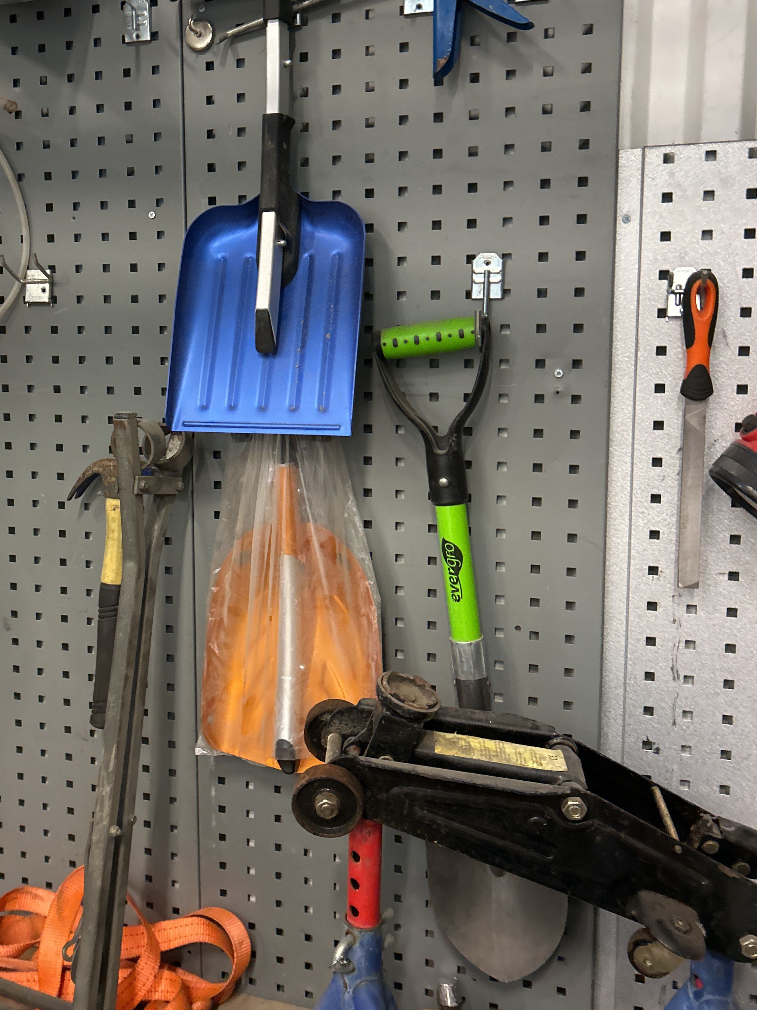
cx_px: 255
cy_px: 443
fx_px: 1021
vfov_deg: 52.5
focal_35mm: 35
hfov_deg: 40.2
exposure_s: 1/50
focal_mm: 5.7
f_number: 1.5
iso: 400
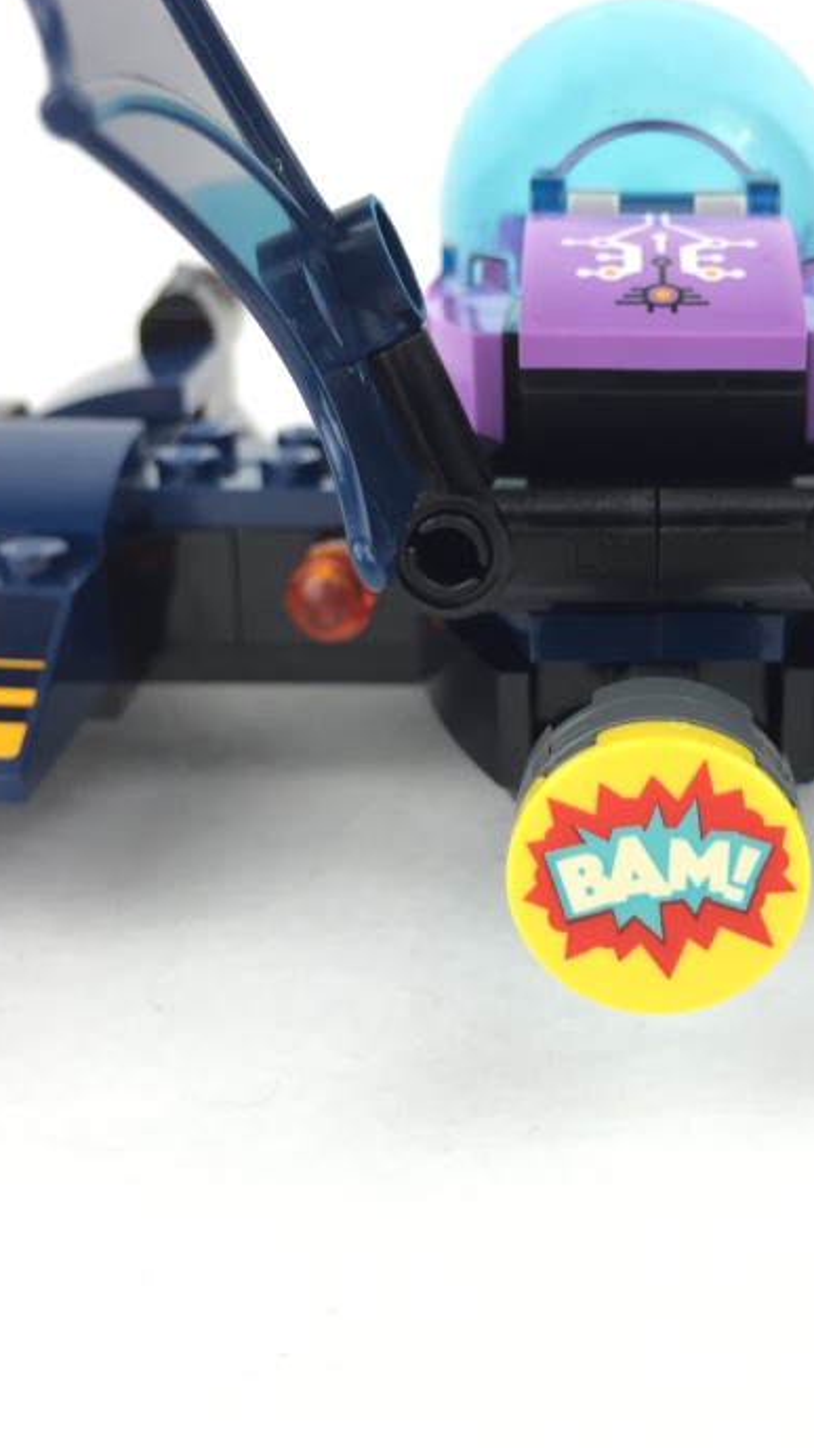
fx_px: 1803
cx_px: 646
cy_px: 747
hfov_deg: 25.0
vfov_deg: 43.7
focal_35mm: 47
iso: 40
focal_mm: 4.15
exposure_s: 1/60
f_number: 2.2
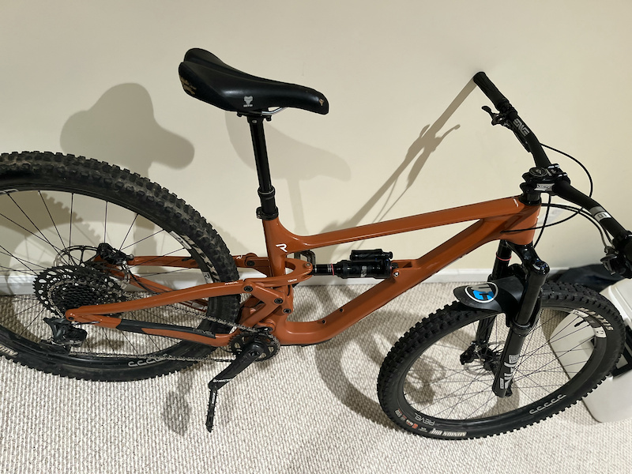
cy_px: 237
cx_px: 316
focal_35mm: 26
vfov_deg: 53.1
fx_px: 475
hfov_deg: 67.3
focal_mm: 5.1
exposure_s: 1/60
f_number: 1.6
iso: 320
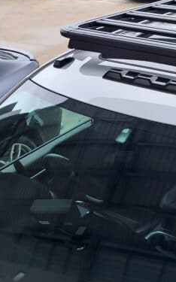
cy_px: 94
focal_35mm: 54
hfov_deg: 21.5
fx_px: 415
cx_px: 233
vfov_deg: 37.1
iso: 40
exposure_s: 1/122
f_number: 1.8
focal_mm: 4.6
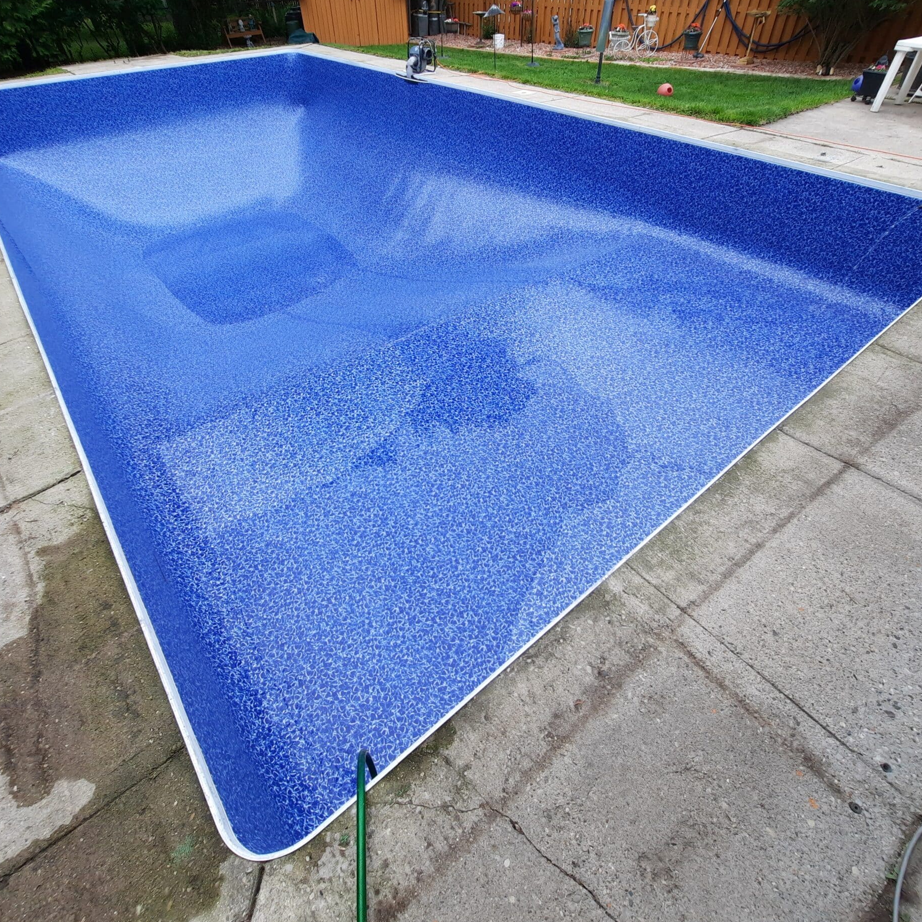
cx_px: 451
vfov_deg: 87.4
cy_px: 442
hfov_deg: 87.4
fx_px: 482
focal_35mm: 16
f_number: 2.2
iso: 40
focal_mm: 1.74
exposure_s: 1/252
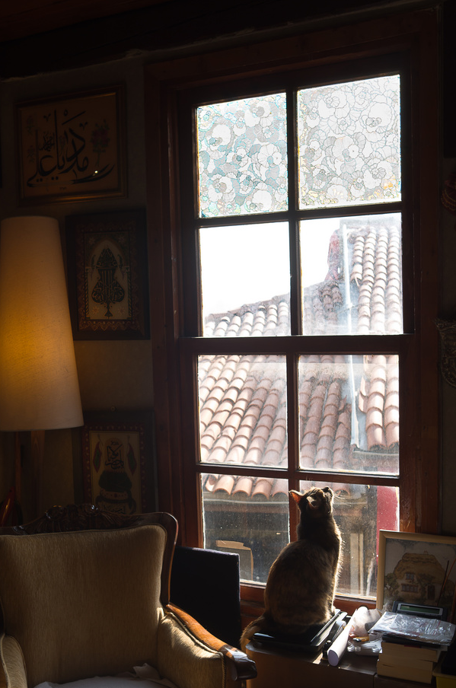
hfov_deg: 31.0
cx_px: 201
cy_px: 392
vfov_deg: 45.4
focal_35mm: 43
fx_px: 820
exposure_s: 1/200
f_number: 5
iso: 100
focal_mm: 24
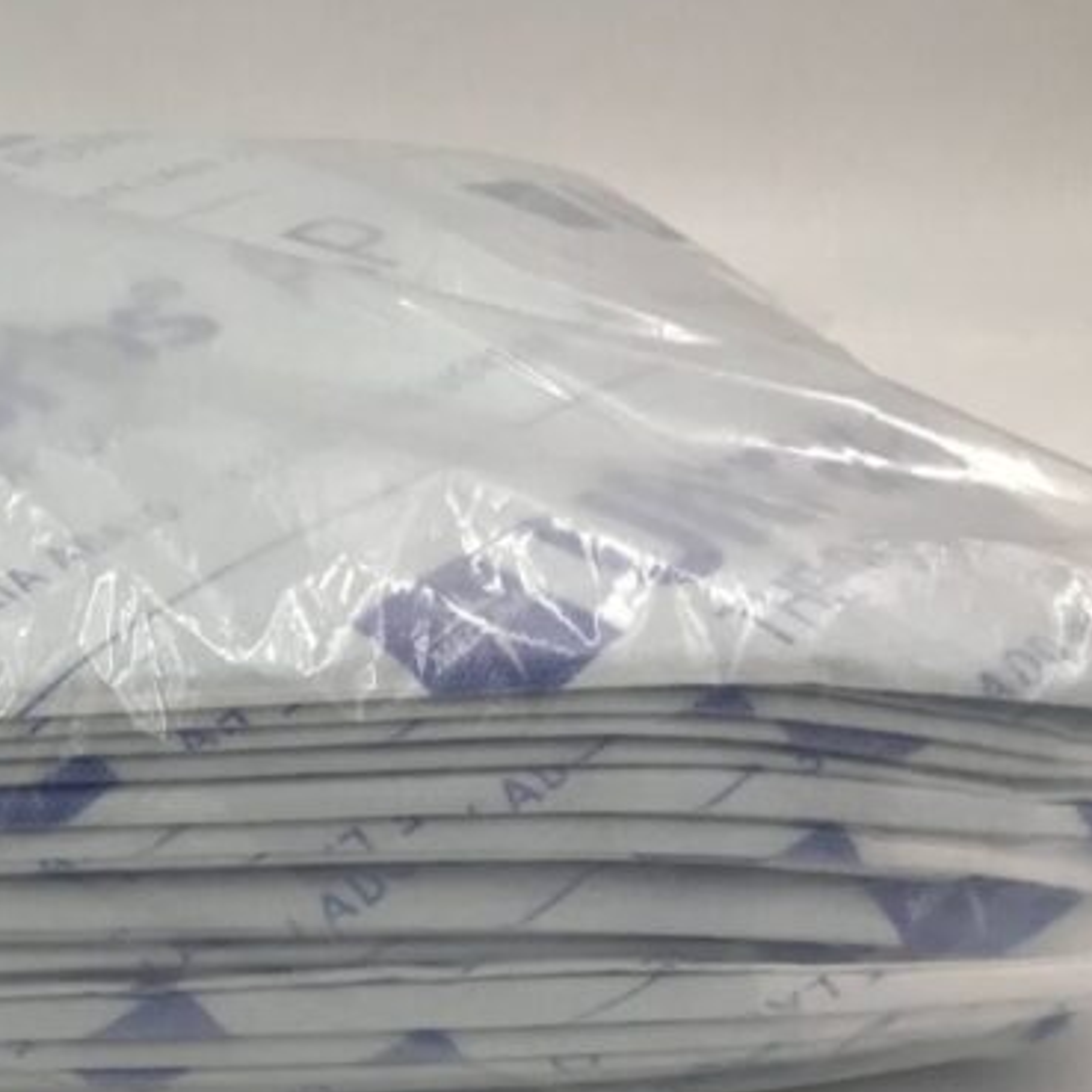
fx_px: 2391
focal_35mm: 67
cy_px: 1107
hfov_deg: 23.3
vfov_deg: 24.5
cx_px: -260
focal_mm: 3.99
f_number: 1.8
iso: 40
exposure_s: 1/120
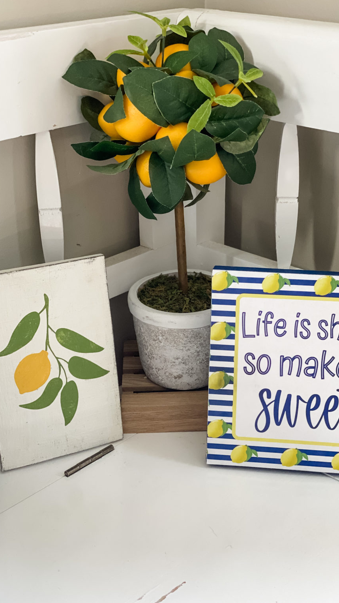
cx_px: 203
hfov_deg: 21.1
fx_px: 911
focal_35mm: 57
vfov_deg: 36.6
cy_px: 301
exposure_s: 1/120
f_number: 2
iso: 125
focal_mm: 6
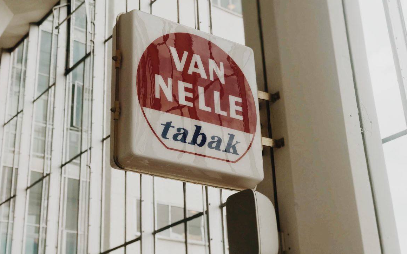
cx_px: 202
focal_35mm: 61
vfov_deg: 21.3
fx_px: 677
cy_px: 101
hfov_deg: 33.5
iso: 20
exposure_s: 1/535
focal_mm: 6.6
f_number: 2.8
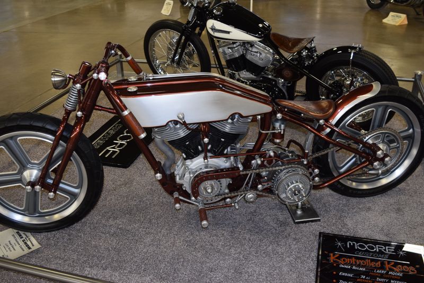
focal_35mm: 38
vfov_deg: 35.5
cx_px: 212
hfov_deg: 51.3
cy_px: 142
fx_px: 442
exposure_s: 1/100
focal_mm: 25
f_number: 5
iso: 800
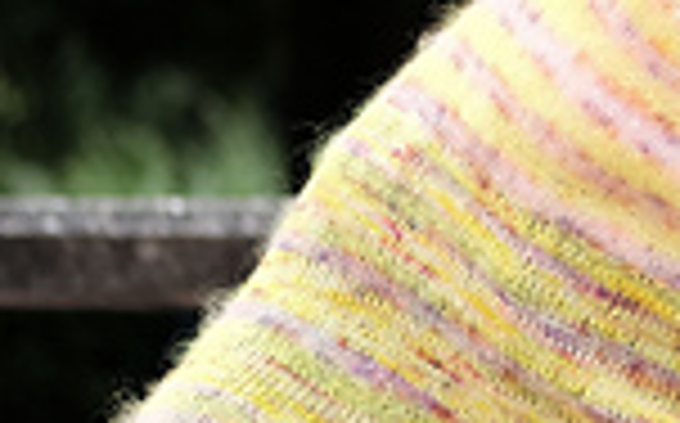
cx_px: 826
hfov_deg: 6.4
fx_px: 5998
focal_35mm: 324
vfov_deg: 4.0
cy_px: 94
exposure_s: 1/420
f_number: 2
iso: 200
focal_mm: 50
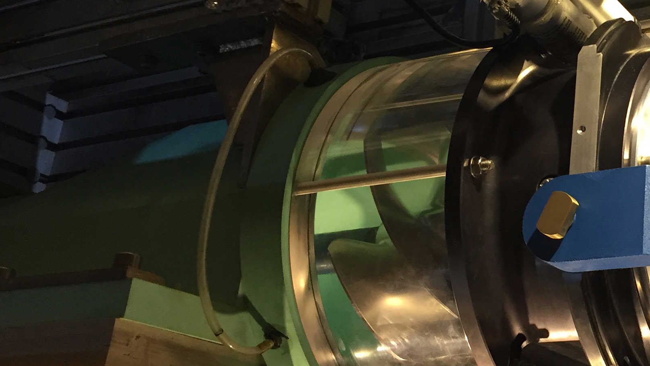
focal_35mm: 63
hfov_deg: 31.3
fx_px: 1086
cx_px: 624
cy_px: 115
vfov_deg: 19.0
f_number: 2.2
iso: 160
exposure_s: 1/33
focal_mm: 4.15
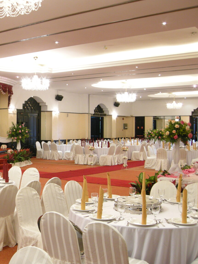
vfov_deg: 40.4
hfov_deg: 29.7
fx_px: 358
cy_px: 132
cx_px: 22
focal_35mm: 47
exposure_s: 1/8
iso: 200
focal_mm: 7.5
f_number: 3.8
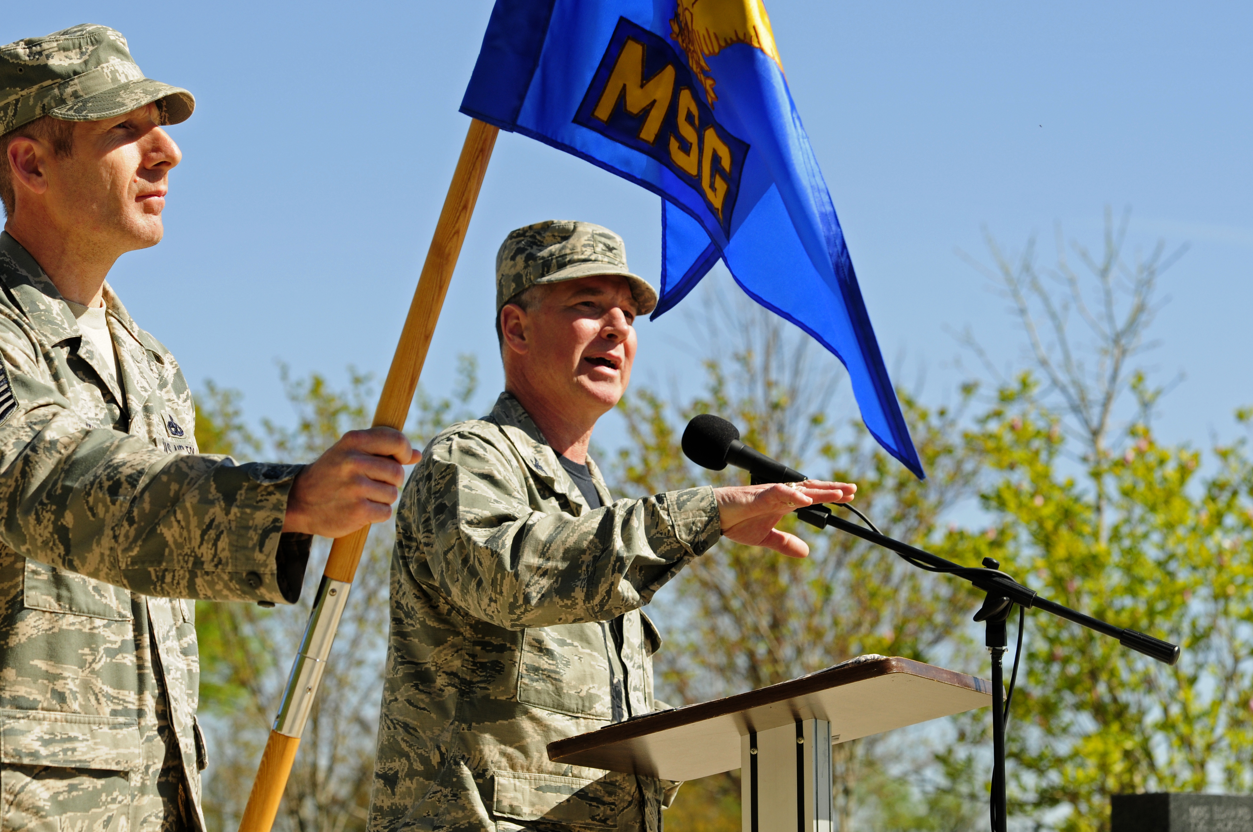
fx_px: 5214
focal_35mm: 150
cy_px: 416
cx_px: 626
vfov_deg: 9.1
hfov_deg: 13.7
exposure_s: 1/500
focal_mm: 100
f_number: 5
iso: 200
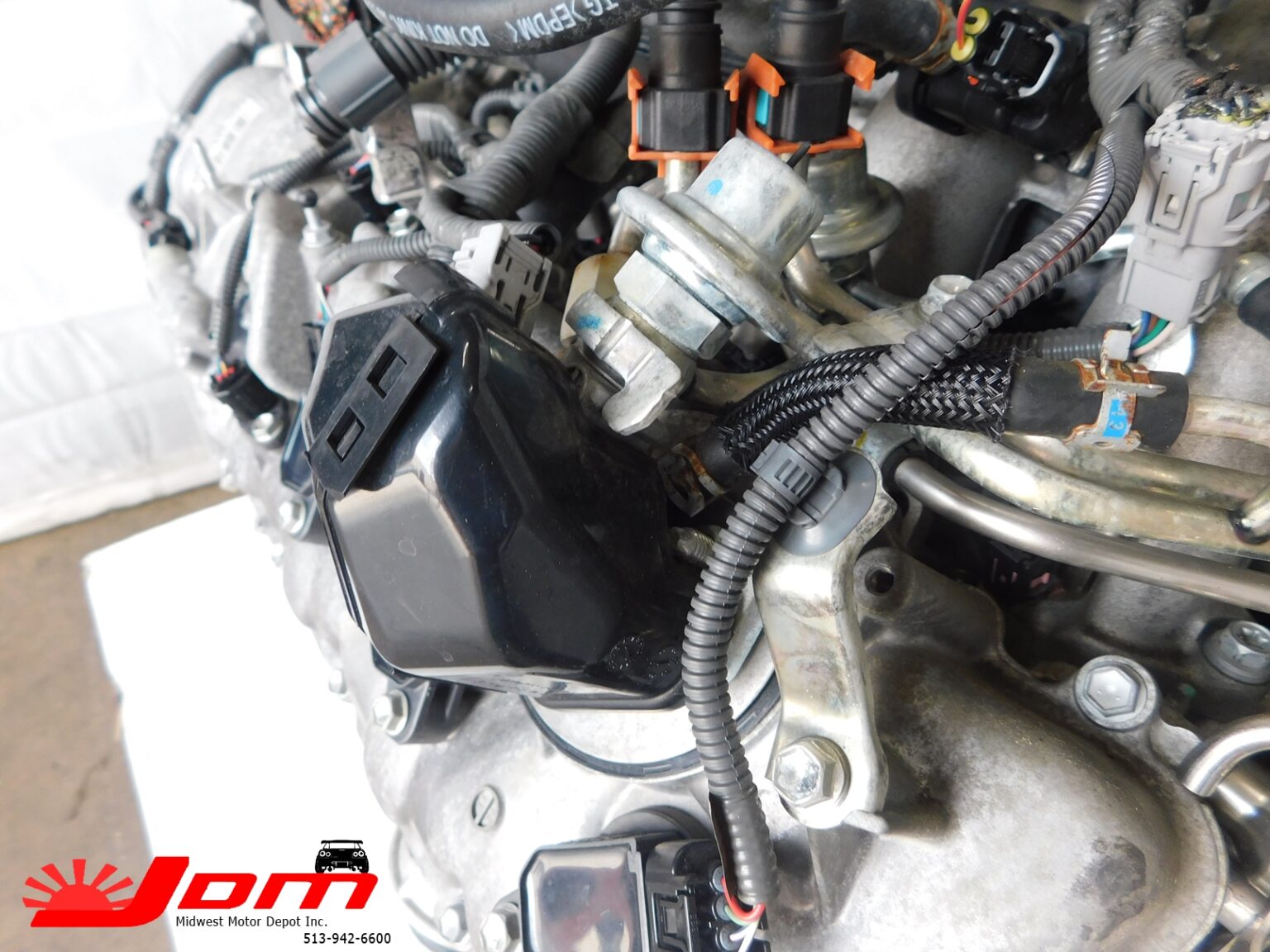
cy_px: 476
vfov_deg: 58.9
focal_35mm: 23
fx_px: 844
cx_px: 635
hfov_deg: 73.9
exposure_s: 1/30
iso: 160
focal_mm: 4
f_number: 3
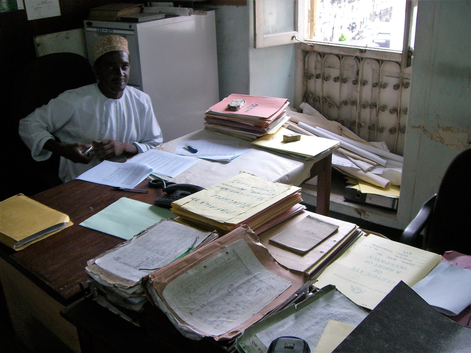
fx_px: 517
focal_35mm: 38
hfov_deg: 49.0
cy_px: 176
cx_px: 236
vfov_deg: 37.7
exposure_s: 1/80
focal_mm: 6.2
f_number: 2.7
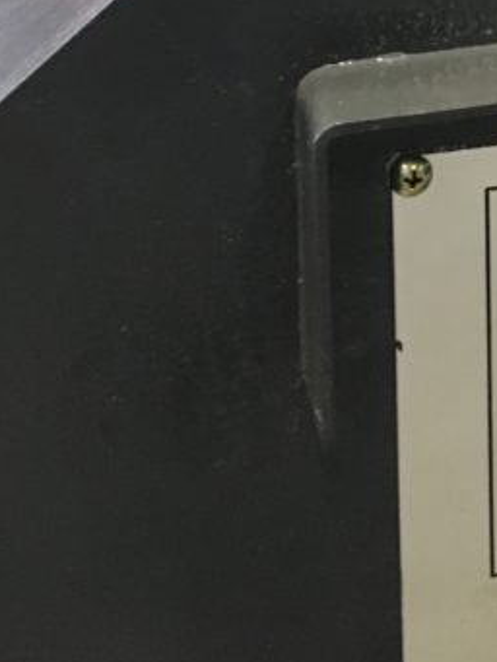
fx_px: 1664
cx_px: 615
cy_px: -303
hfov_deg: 16.2
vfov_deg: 19.8
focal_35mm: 87
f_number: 2.2
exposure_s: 1/15
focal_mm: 4.15
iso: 200
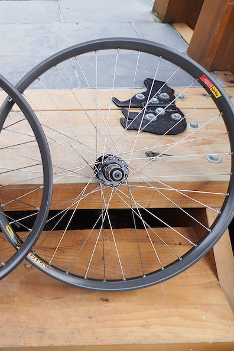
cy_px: 174
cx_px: 18
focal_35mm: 35
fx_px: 341
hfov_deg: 35.4
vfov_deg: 54.4
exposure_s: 1/100
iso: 100
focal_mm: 4.5
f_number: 2
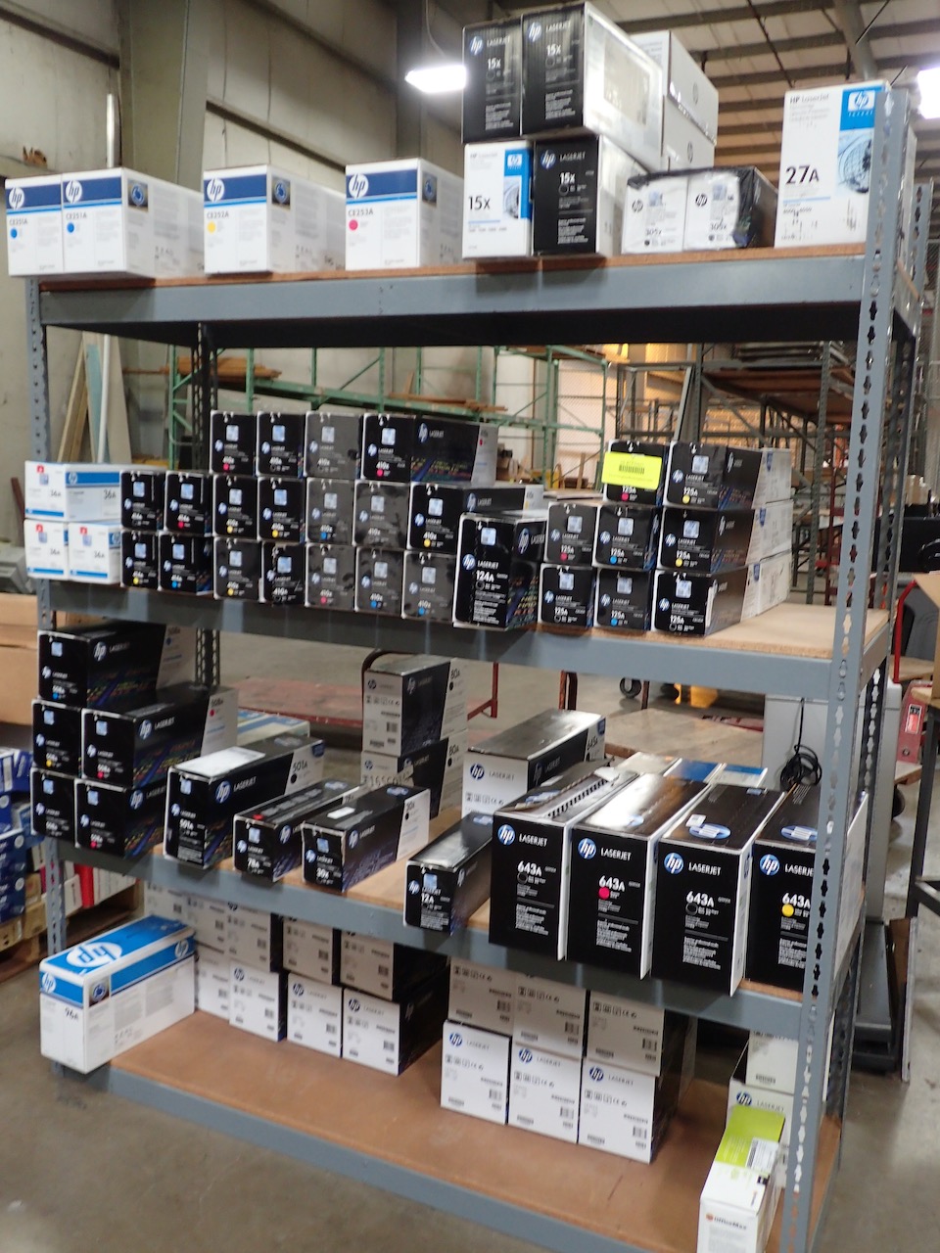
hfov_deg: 46.8
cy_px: 626
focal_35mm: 30
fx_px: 1086
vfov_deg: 60.0
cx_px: 470
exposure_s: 1/30
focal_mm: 5.5
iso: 250
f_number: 2.3
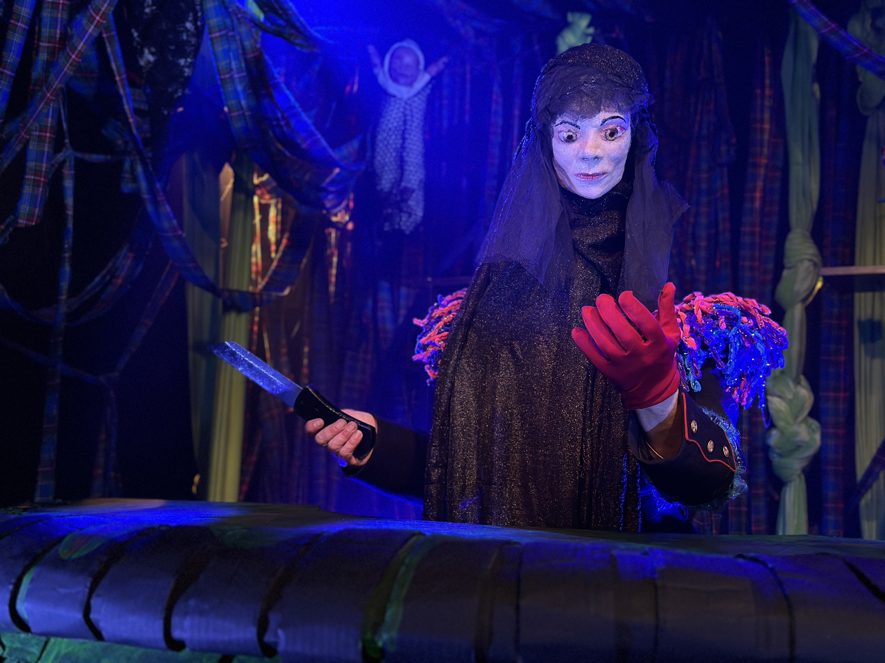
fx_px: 1227
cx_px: 442
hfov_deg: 39.7
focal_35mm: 48
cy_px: 332
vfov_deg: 30.3
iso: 400
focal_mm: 6.86
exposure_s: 1/40
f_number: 1.78
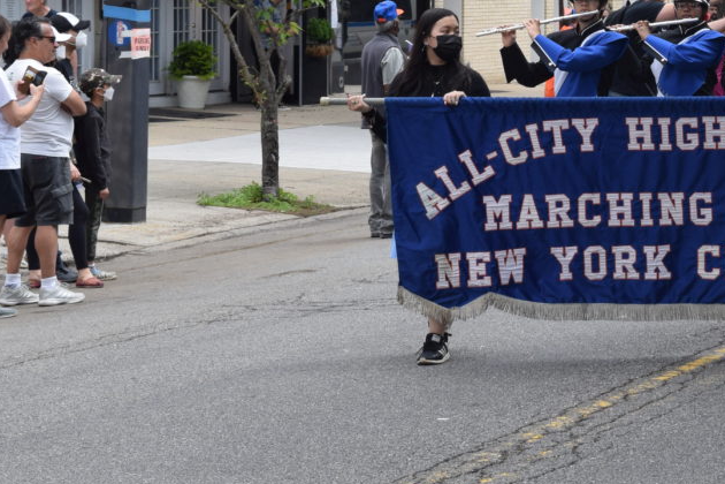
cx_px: 670
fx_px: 2819
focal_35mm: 140
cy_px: -43
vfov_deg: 9.7
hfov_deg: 14.5
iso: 200
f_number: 8
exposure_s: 1/250
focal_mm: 42
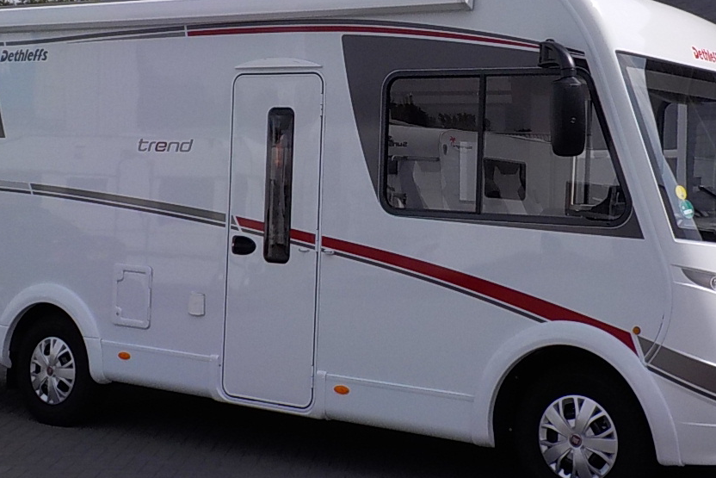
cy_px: 121
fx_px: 1193
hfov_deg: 33.3
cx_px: 417
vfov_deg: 22.4
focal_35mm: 60
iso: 125
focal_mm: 4.1
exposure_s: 1/2000
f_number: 3.3
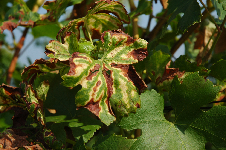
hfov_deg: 19.5
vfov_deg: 13.0
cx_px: 113
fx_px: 659
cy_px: 75
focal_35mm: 105
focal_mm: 70
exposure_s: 1/400
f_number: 8
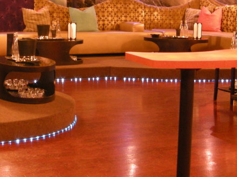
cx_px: 19
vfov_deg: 18.3
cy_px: 48
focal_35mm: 80
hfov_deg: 23.7
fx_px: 547
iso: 200
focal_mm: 7.5
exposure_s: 8
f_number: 4.3
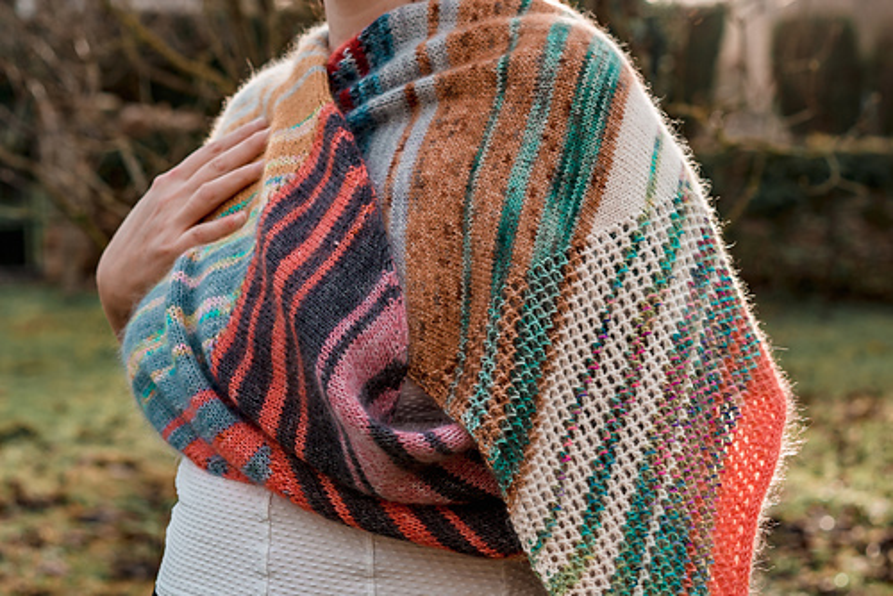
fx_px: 2035
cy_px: 298
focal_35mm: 82
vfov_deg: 16.7
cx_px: 446
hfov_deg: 24.7
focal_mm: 55
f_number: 4
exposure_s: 1/320
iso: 125
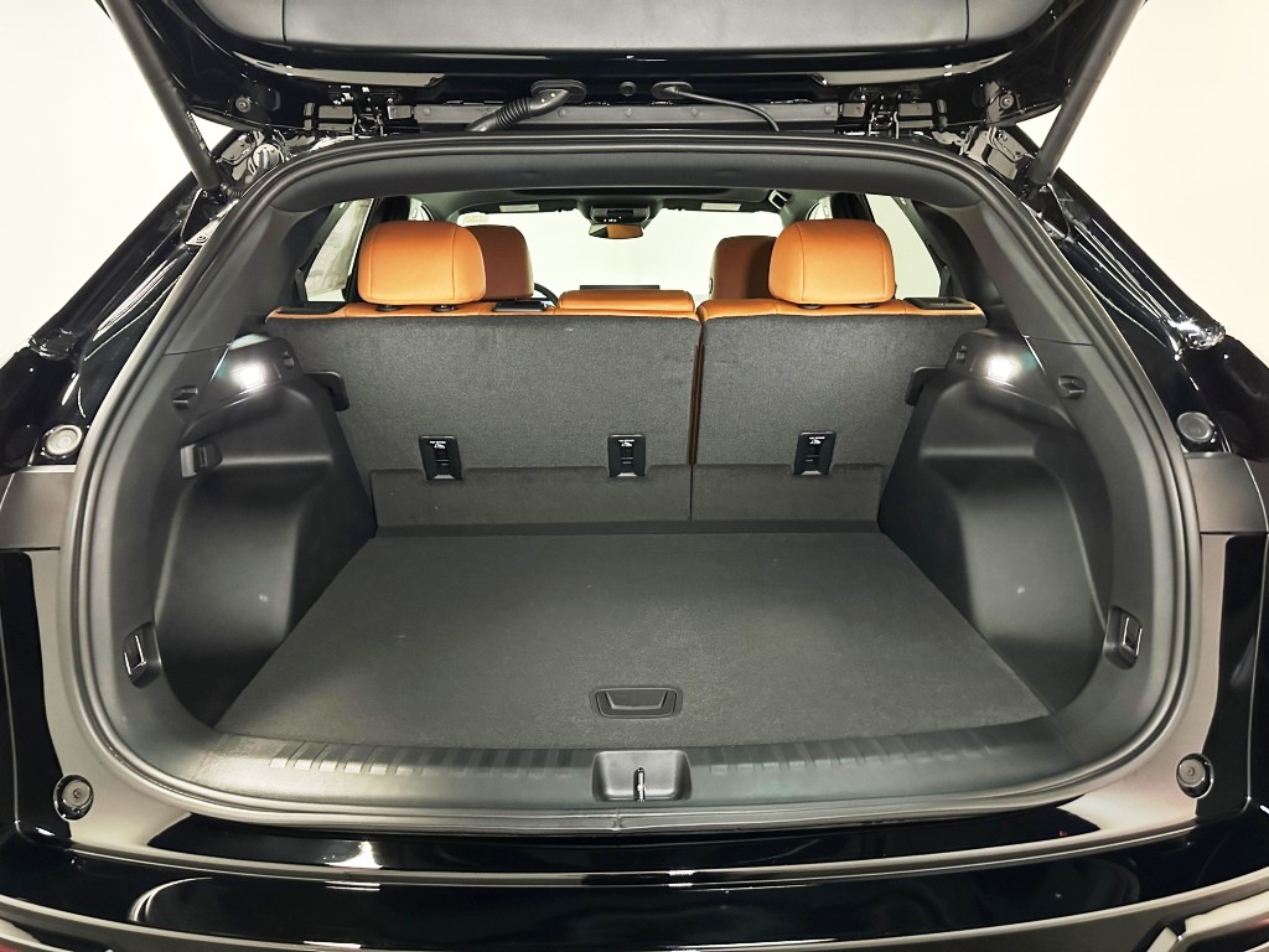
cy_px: 476
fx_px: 880
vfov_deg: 56.8
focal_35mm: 24
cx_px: 634
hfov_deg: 71.6
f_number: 1.78
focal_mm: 6.86
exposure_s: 1/30
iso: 1000
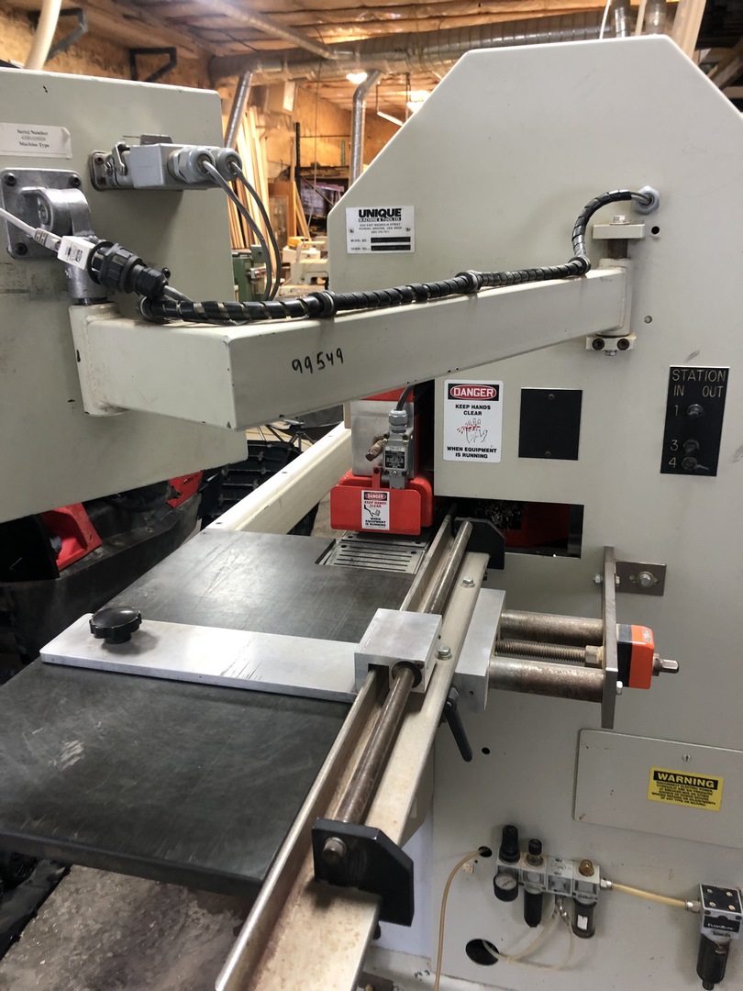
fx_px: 801
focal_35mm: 28
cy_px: 496
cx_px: 372
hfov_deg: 49.7
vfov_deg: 63.4
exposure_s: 1/15
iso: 50
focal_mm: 3.99
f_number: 1.8
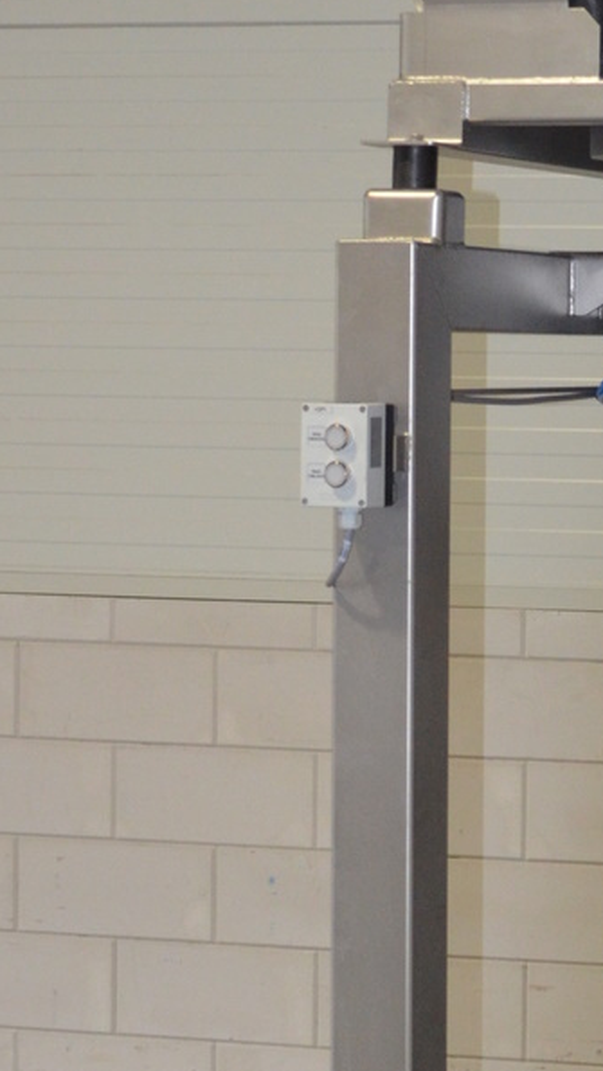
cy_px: 367
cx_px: 961
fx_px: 2983
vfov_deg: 20.3
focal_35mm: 105
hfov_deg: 11.0
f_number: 4
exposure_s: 1/60
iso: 1250
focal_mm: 22
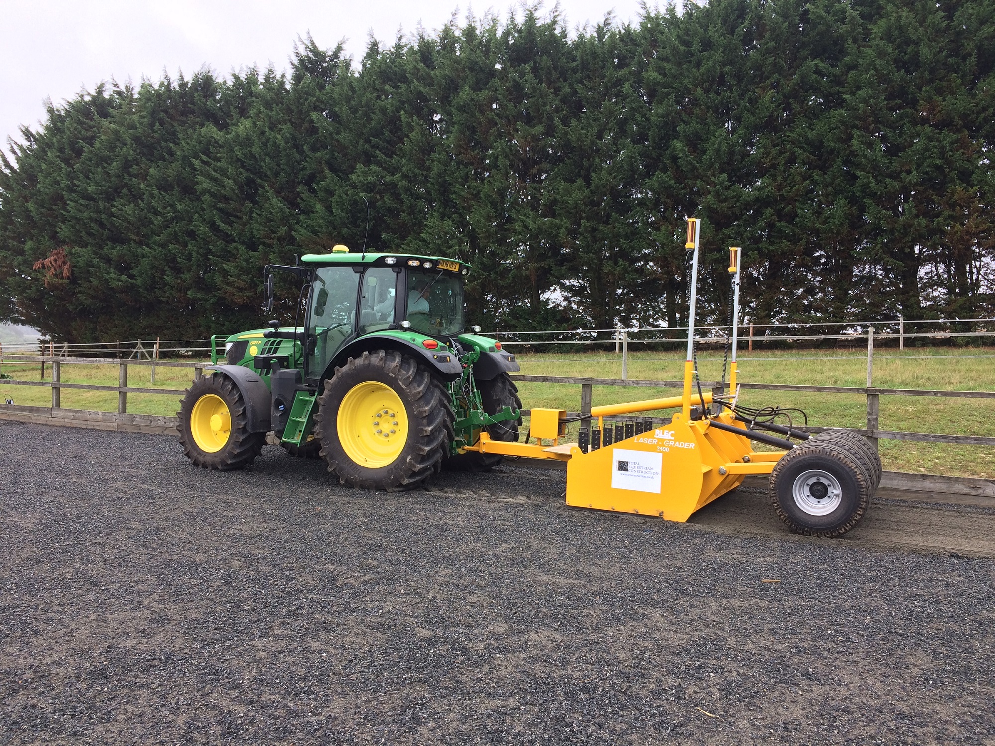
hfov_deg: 61.7
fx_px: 834
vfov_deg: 48.2
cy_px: 373
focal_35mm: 29
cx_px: 498
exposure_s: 1/100
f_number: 2.2
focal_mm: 4.15
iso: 32
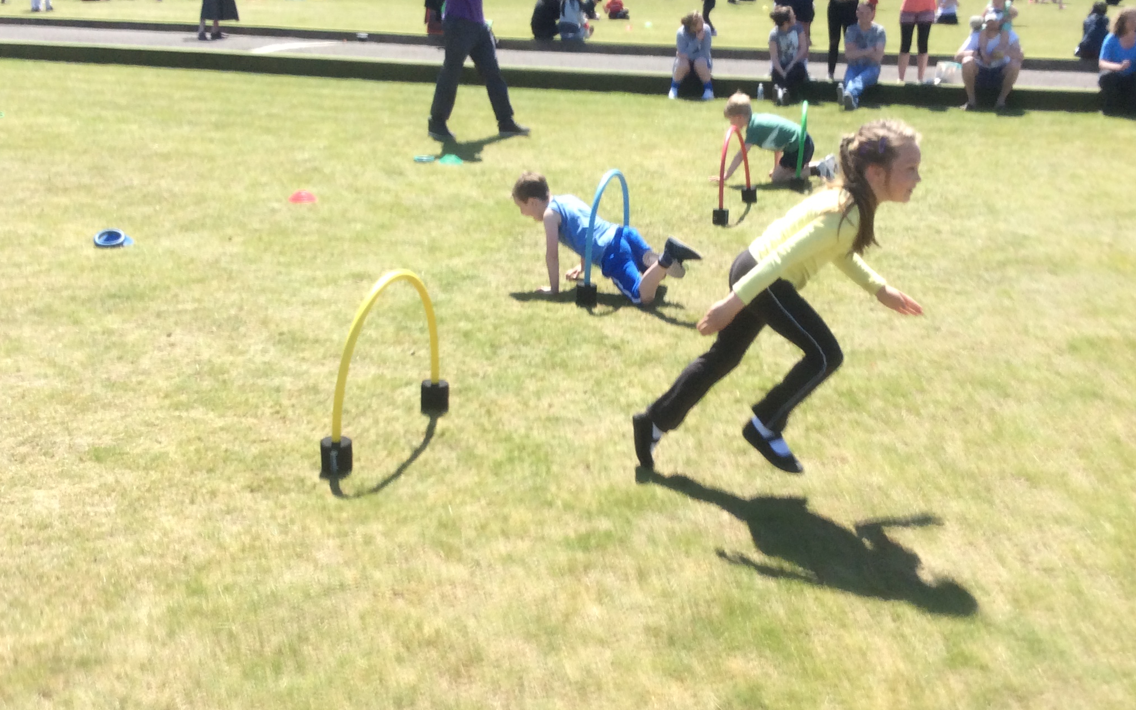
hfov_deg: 46.2
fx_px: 1331
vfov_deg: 29.9
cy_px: 353
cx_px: 563
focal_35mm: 43
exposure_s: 1/805
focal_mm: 3.3
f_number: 2.4
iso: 32
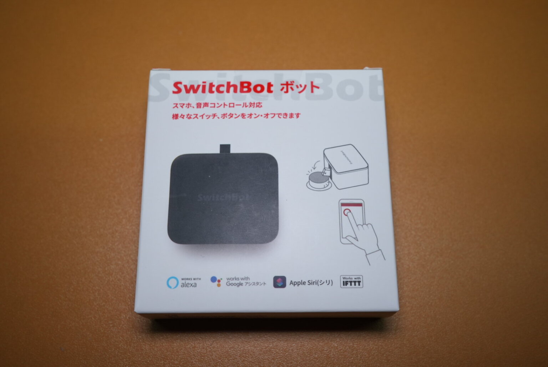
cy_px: 184
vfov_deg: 37.9
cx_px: 274
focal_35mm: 35
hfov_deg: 54.4
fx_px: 533
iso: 1600
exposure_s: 1/200
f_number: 7.1
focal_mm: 35
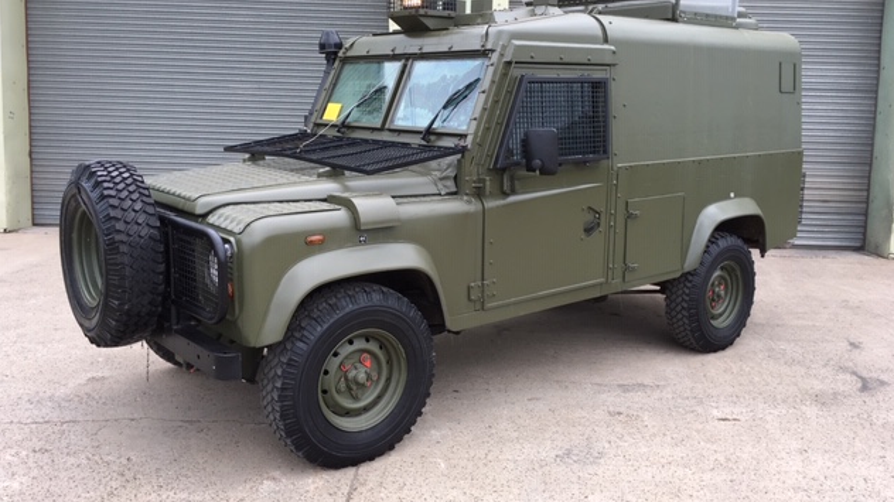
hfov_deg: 61.0
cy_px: 215
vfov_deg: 36.6
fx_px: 758
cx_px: 447
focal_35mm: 32
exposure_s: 1/195
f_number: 2.2
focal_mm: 4.15
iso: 25
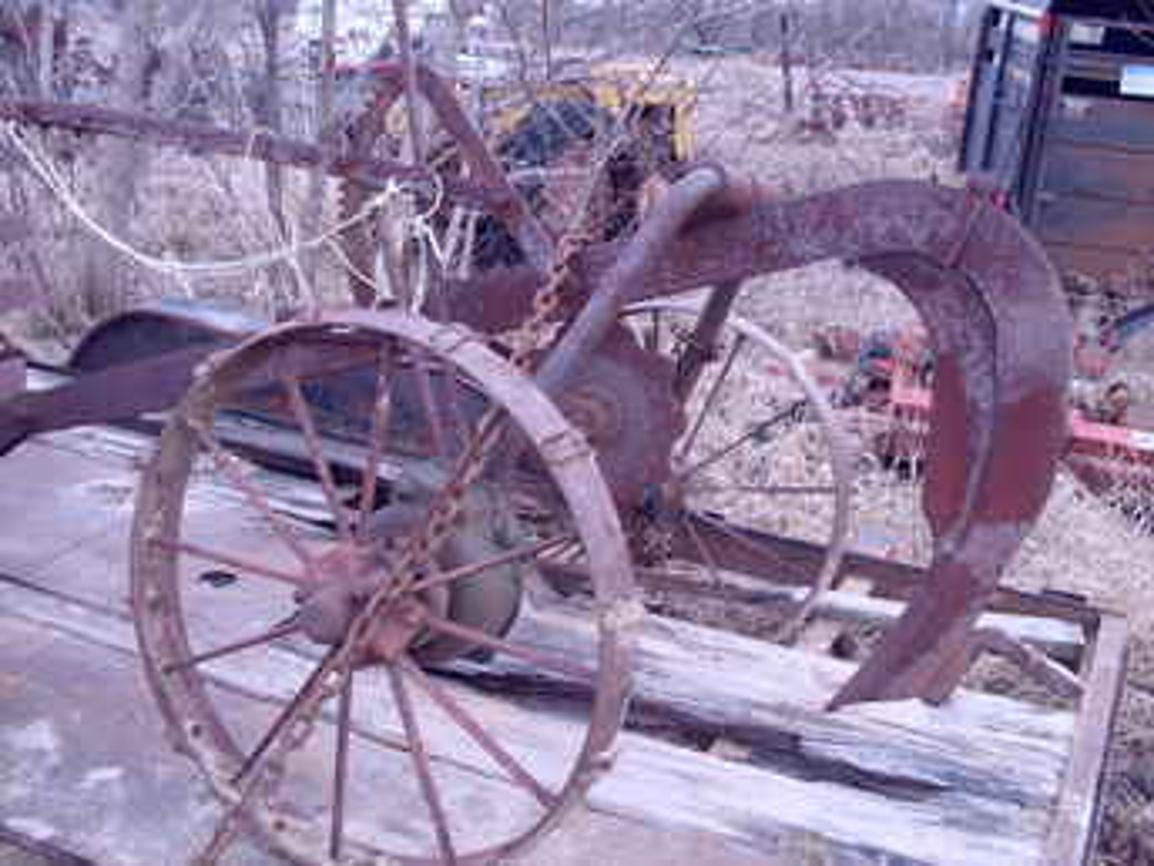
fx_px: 1267
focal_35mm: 38
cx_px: 577
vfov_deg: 37.7
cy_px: 433
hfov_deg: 49.0
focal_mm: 6.3
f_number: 2.8
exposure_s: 1/90
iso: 100
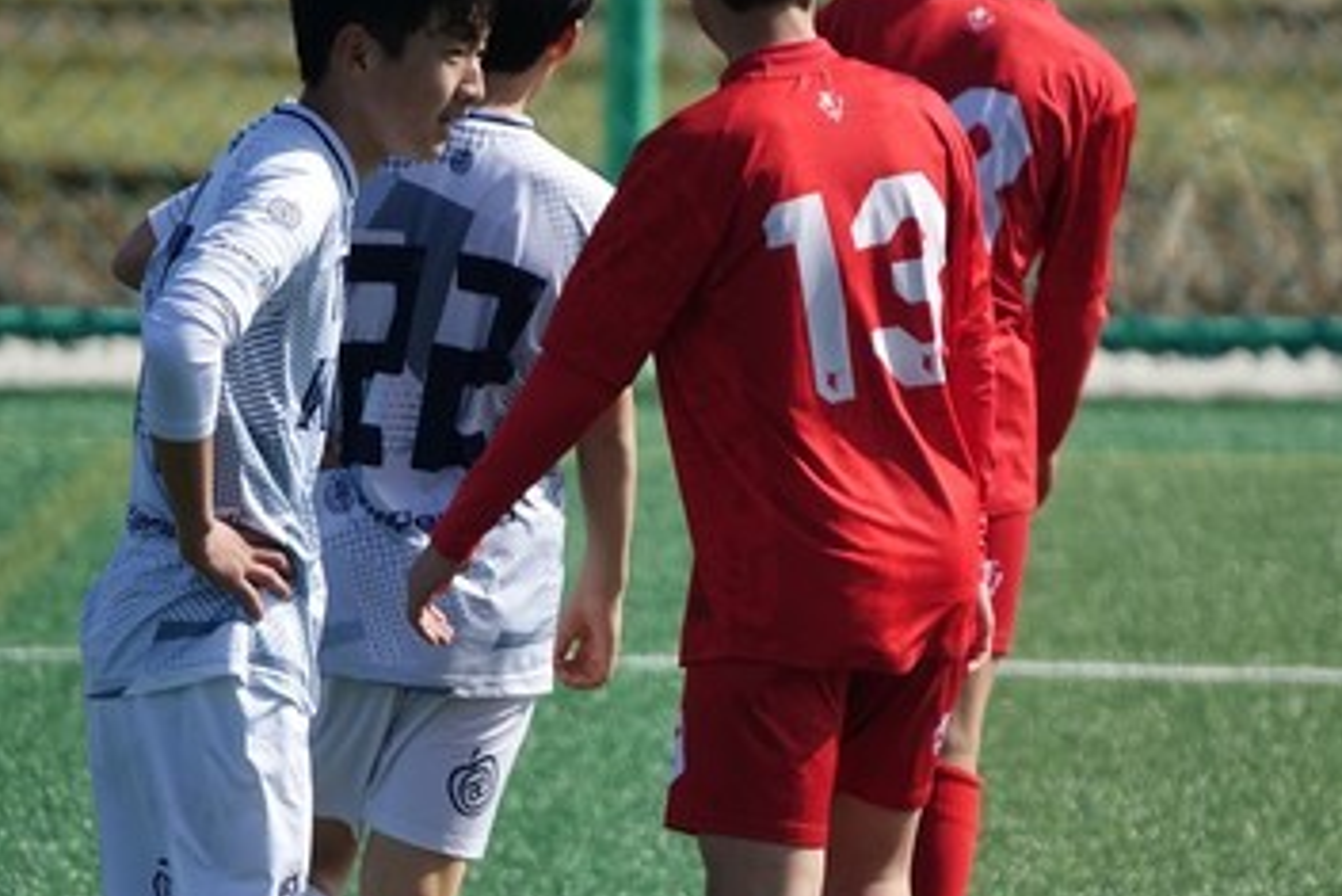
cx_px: 640
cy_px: 621
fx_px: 38149
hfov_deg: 2.0
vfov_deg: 1.3
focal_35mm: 1023
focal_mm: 220
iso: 100
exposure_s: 1/640
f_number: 4
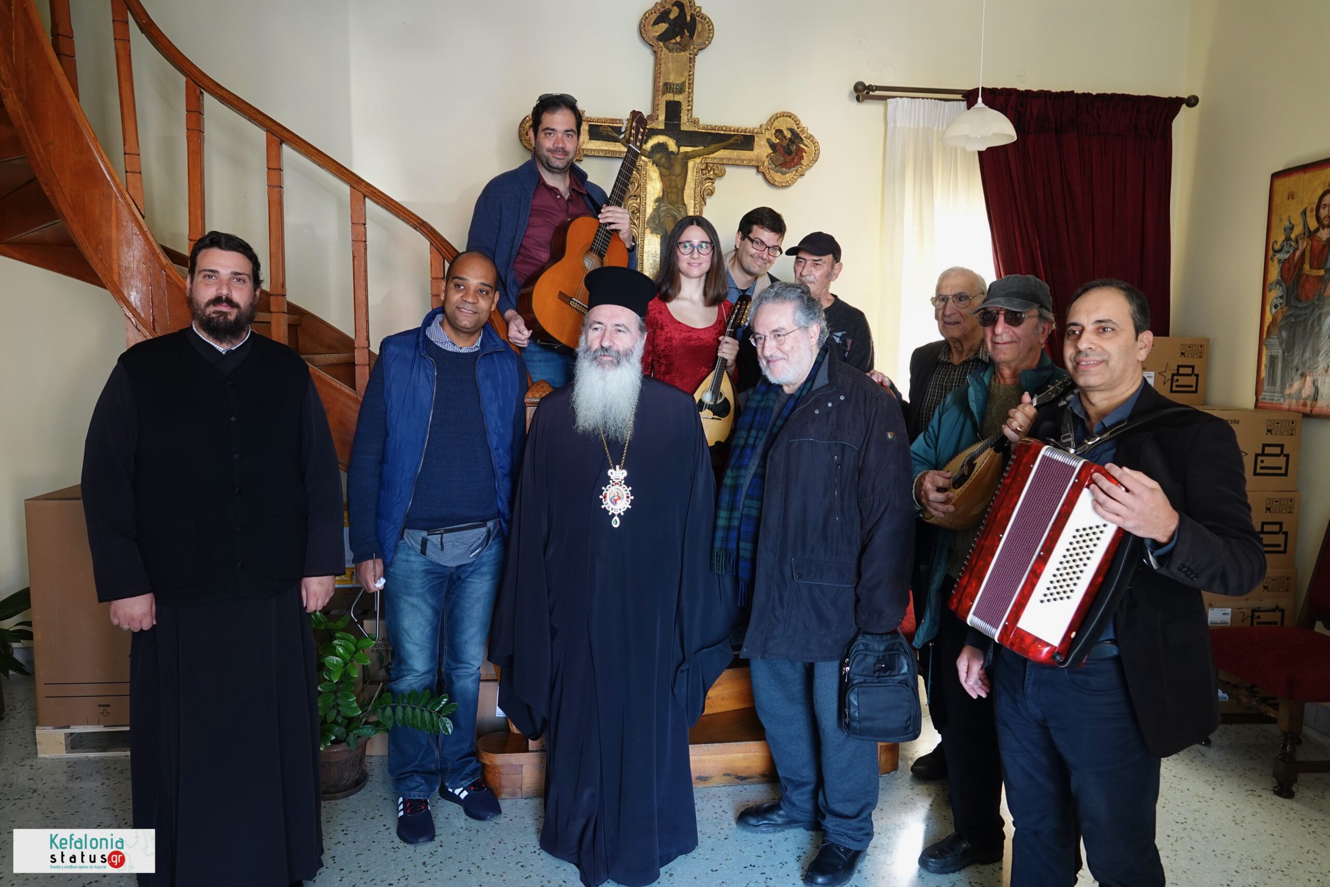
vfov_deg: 53.1
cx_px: 665
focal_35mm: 24
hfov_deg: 73.7
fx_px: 887
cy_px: 444
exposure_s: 1/30
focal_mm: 8.8
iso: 250
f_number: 2.4
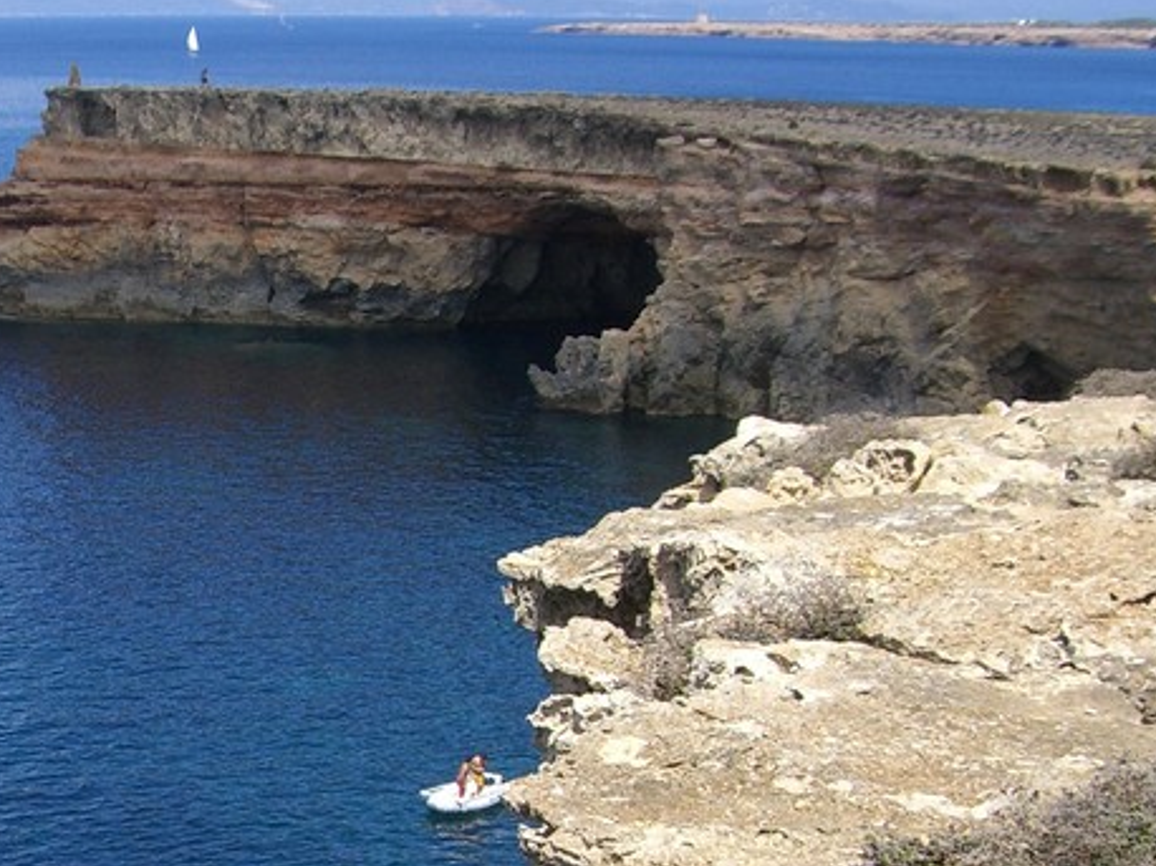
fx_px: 2837
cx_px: 121
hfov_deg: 22.5
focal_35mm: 85
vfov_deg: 17.1
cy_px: 747
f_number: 4.3
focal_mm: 6.2
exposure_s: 1/640
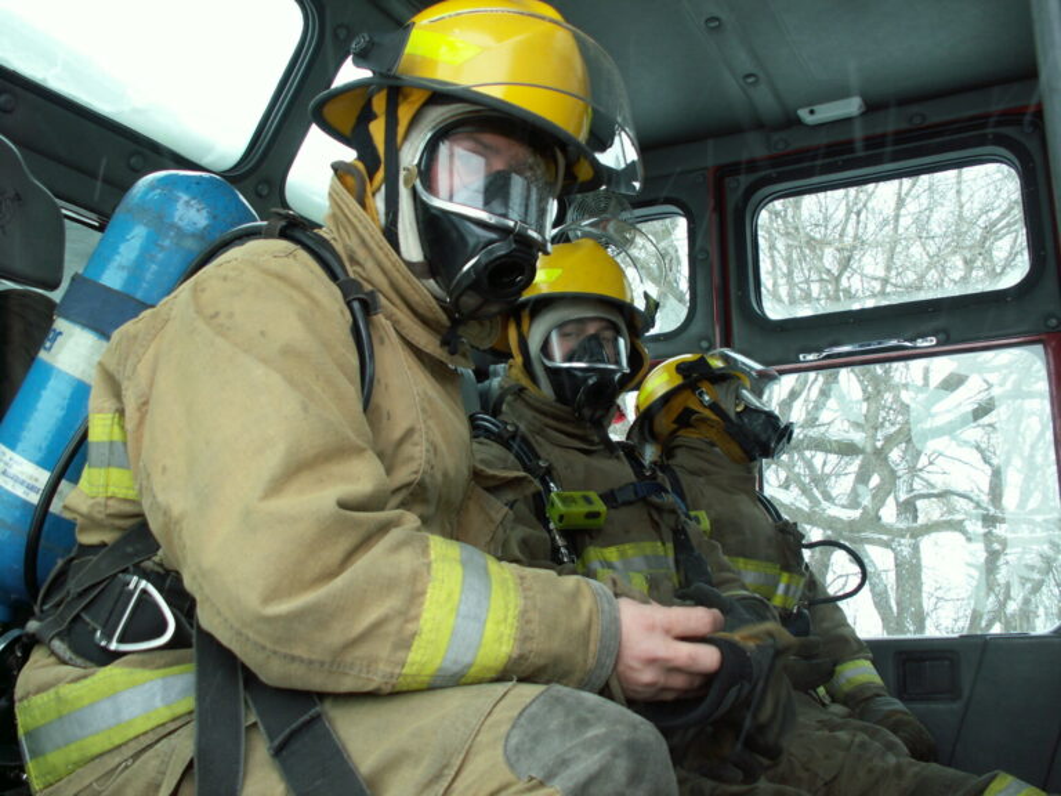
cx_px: 530
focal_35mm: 35
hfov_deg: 52.6
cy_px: 398
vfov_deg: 40.7
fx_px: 1073
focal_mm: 5.86
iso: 50
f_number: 2.8
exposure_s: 1/50
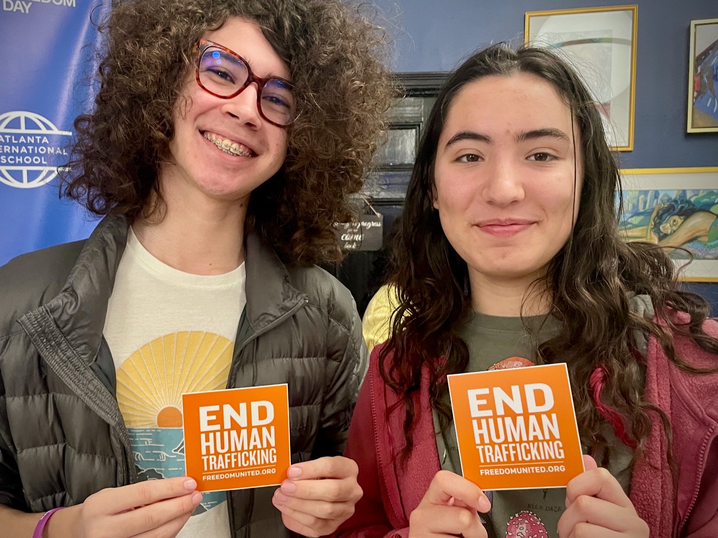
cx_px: 328
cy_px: 276
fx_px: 684
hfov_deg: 55.3
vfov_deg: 42.9
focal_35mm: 33
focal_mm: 4.2
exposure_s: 1/60
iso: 400
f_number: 1.6
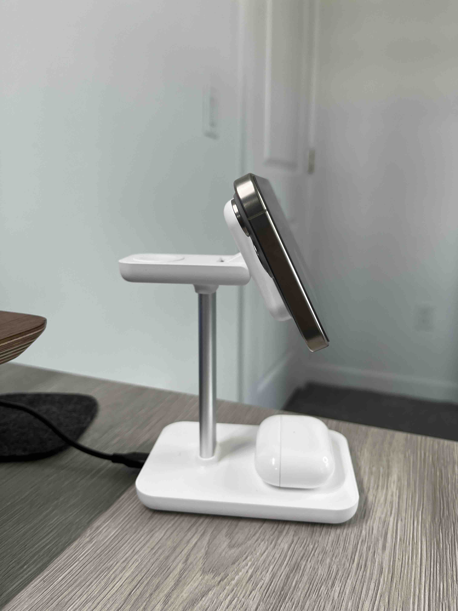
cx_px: 229
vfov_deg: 67.3
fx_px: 459
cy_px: 306
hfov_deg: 53.1
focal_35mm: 26
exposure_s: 1/121
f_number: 1.6
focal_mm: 5.1
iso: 64
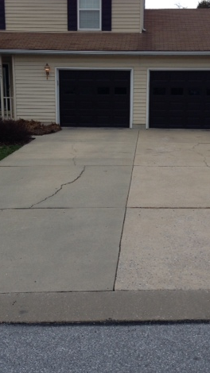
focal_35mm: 49
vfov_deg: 42.1
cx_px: 118
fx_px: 486
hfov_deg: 24.4
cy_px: 183
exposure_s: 1/324
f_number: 2.4
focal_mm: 4.12
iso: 50
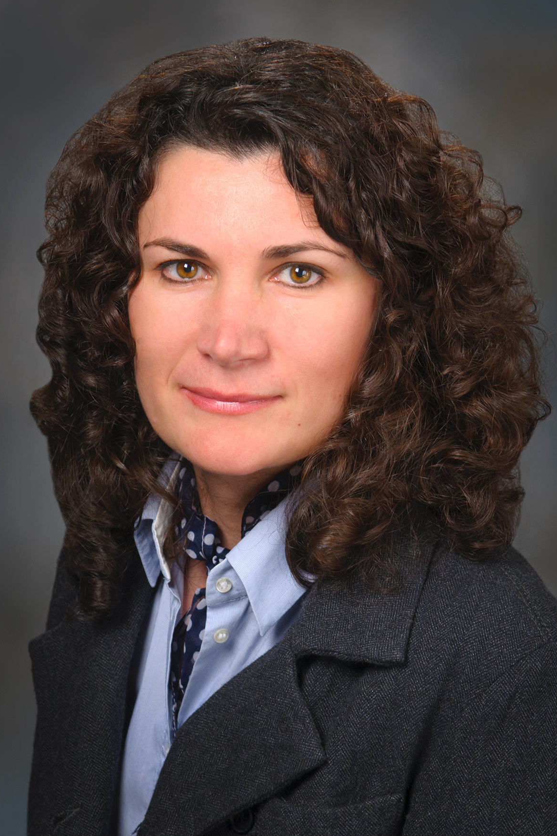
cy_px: 417
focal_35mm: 162
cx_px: 275
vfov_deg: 12.7
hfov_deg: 8.5
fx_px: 3748
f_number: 6.3
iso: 200
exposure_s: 1/100
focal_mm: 105
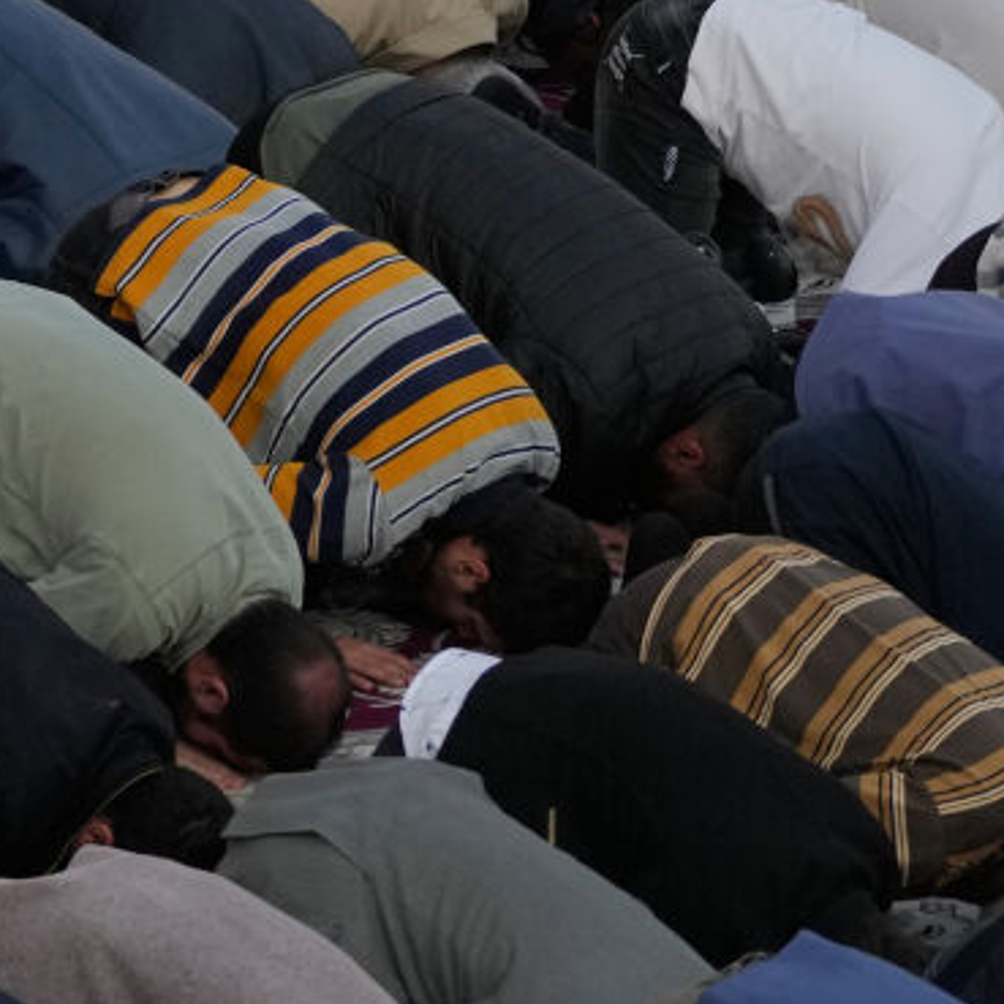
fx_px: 25595
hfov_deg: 2.2
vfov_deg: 2.2
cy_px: 91
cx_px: 1185
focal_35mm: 780
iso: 1600
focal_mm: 192
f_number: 6.3
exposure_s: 1/2000
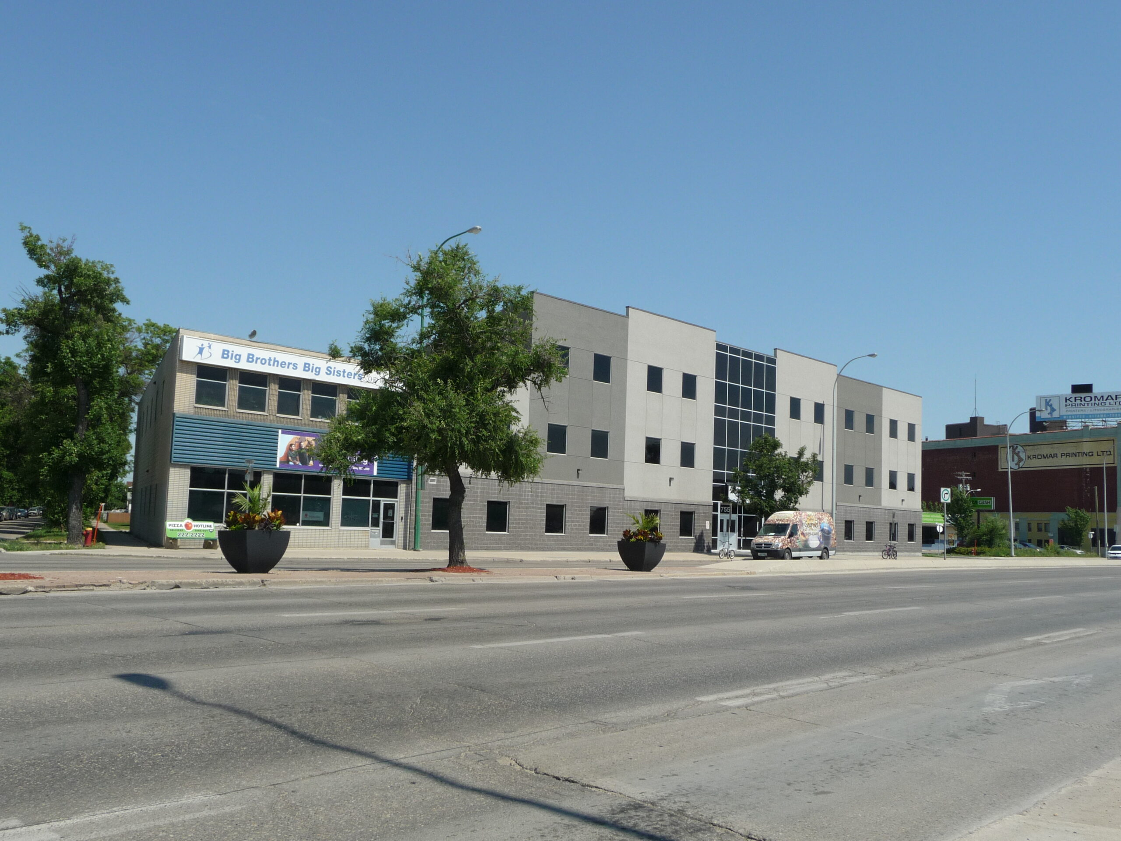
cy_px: 420
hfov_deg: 54.0
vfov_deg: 41.8
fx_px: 1101
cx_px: 560
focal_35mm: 34
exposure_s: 1/250
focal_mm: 5.6
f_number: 9
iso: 100
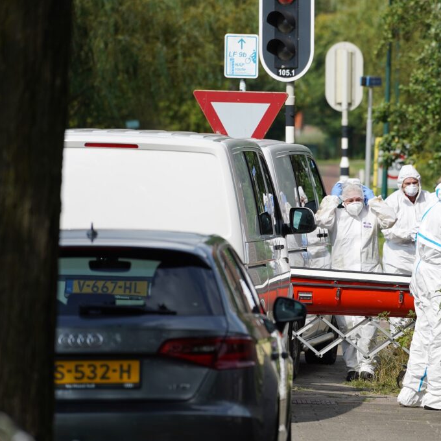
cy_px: 221
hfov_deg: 6.8
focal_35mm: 256
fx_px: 3690
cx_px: 329
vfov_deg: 6.8
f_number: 4.5
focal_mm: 200
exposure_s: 1/640
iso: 100
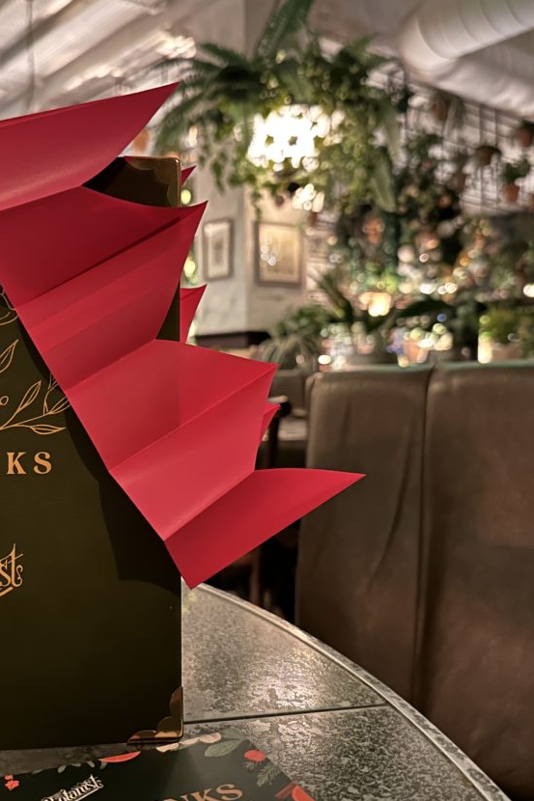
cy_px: 396
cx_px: 169
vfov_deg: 55.8
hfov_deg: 38.3
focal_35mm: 34
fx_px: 757
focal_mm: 6.86
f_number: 1.78
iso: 3200
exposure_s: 1/14
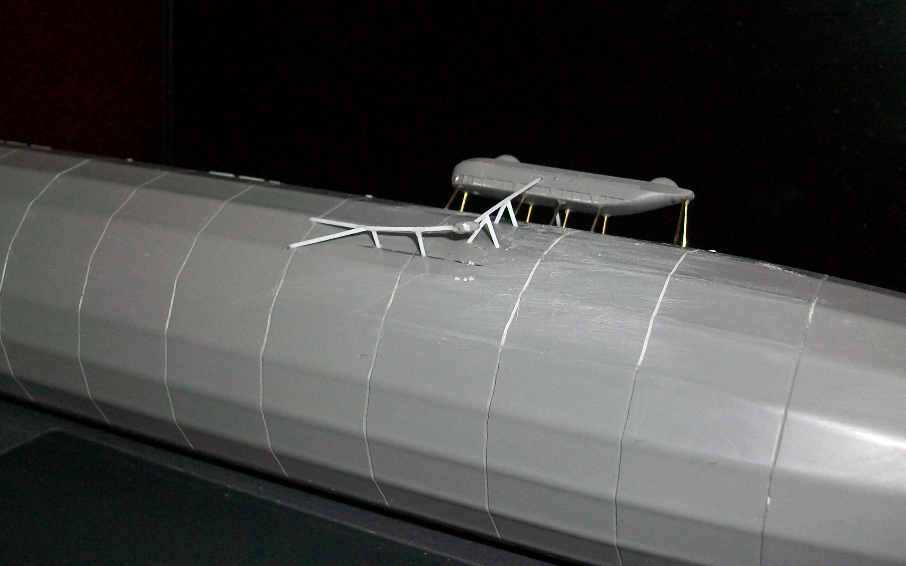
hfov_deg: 45.2
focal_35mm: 44
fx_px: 1086
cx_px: 485
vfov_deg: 29.2
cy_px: 275
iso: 160
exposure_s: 1/60
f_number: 2.8
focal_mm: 5.7
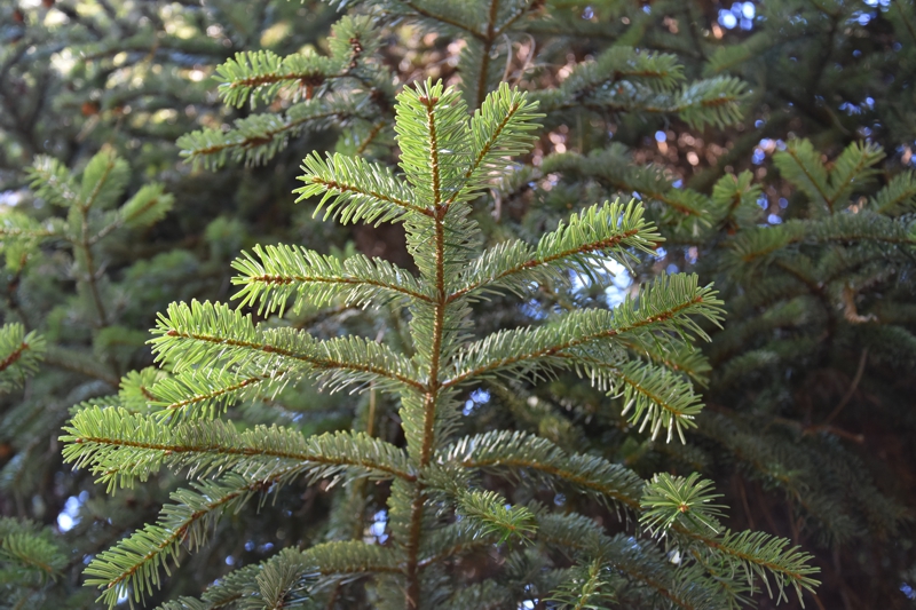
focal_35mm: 48
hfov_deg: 41.1
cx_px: 458
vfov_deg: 28.1
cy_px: 305
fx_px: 1221
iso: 900
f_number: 4.2
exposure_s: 1/60
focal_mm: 32
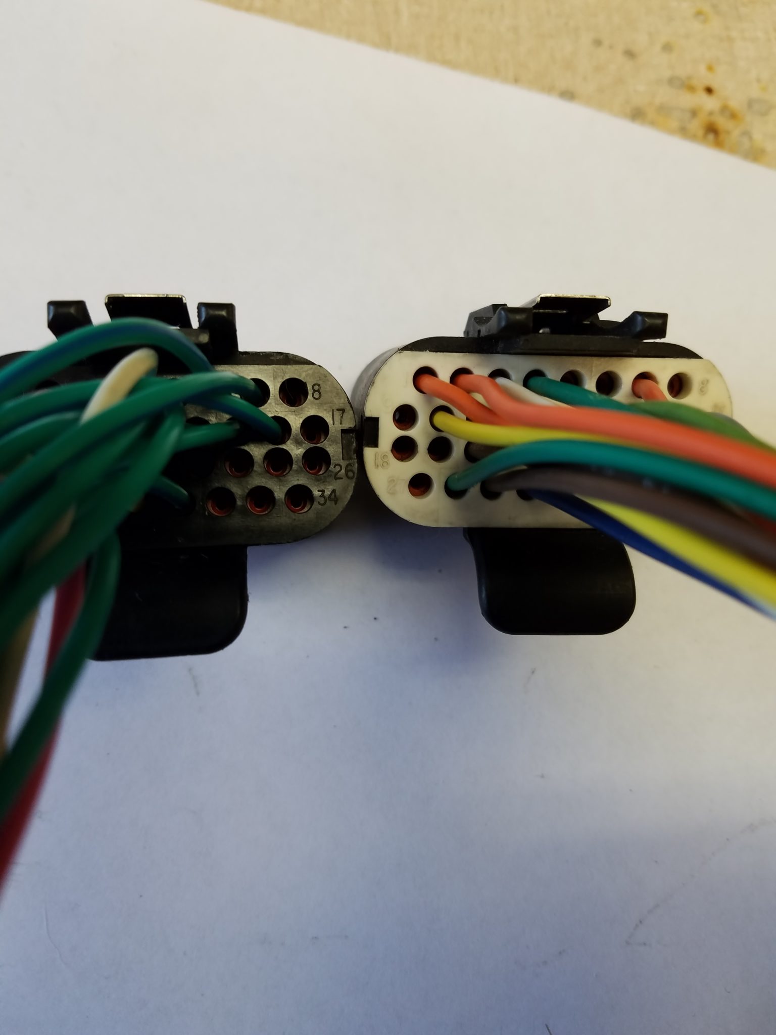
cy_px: 518
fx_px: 777
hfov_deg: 53.1
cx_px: 388
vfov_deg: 67.3
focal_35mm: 26
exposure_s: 1/60
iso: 80
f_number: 1.7
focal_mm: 4.2
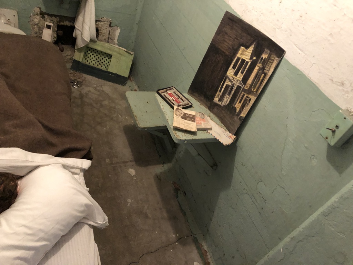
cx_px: 176
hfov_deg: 63.4
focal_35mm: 28
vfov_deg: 49.7
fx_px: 286
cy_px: 132
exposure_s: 1/4
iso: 100
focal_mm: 4
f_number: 1.8
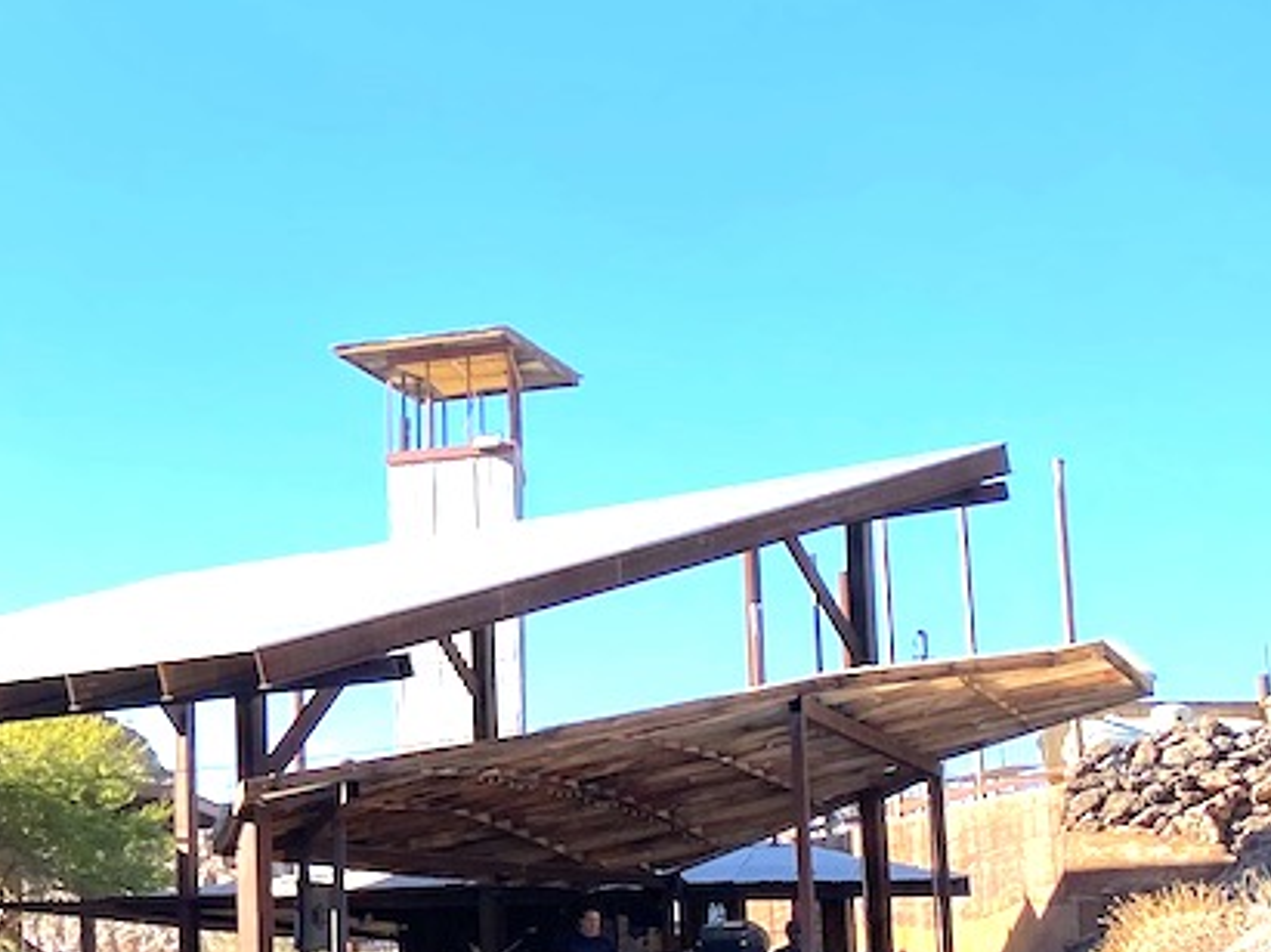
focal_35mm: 76
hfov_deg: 22.9
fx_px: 2790
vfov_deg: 19.4
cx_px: -380
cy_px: 572
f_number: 1.8
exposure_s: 1/1170
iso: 32
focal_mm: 4.25
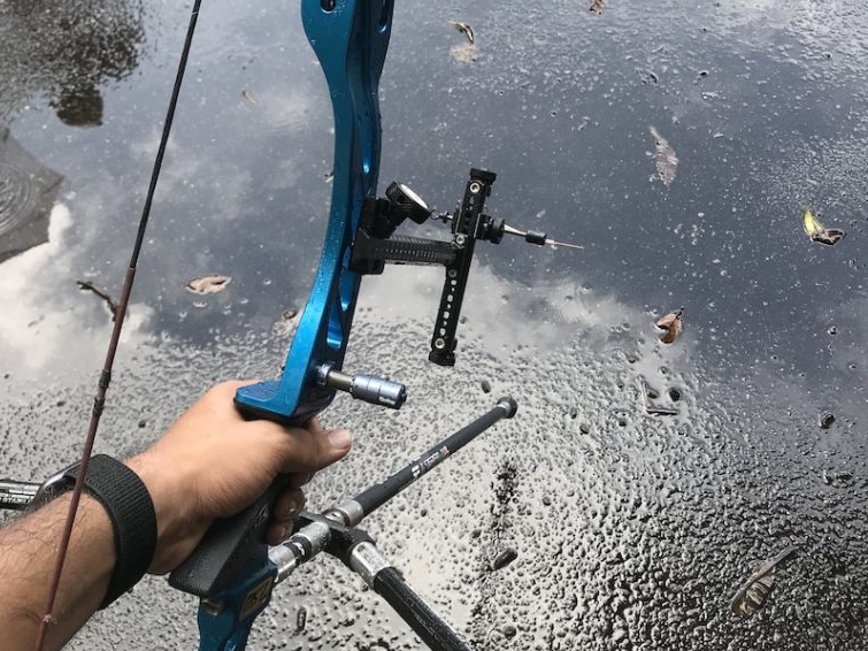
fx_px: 953
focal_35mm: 38
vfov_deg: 36.5
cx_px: 430
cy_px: 138
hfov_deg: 49.0
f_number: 1.8
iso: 20
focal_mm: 3.99
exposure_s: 1/255
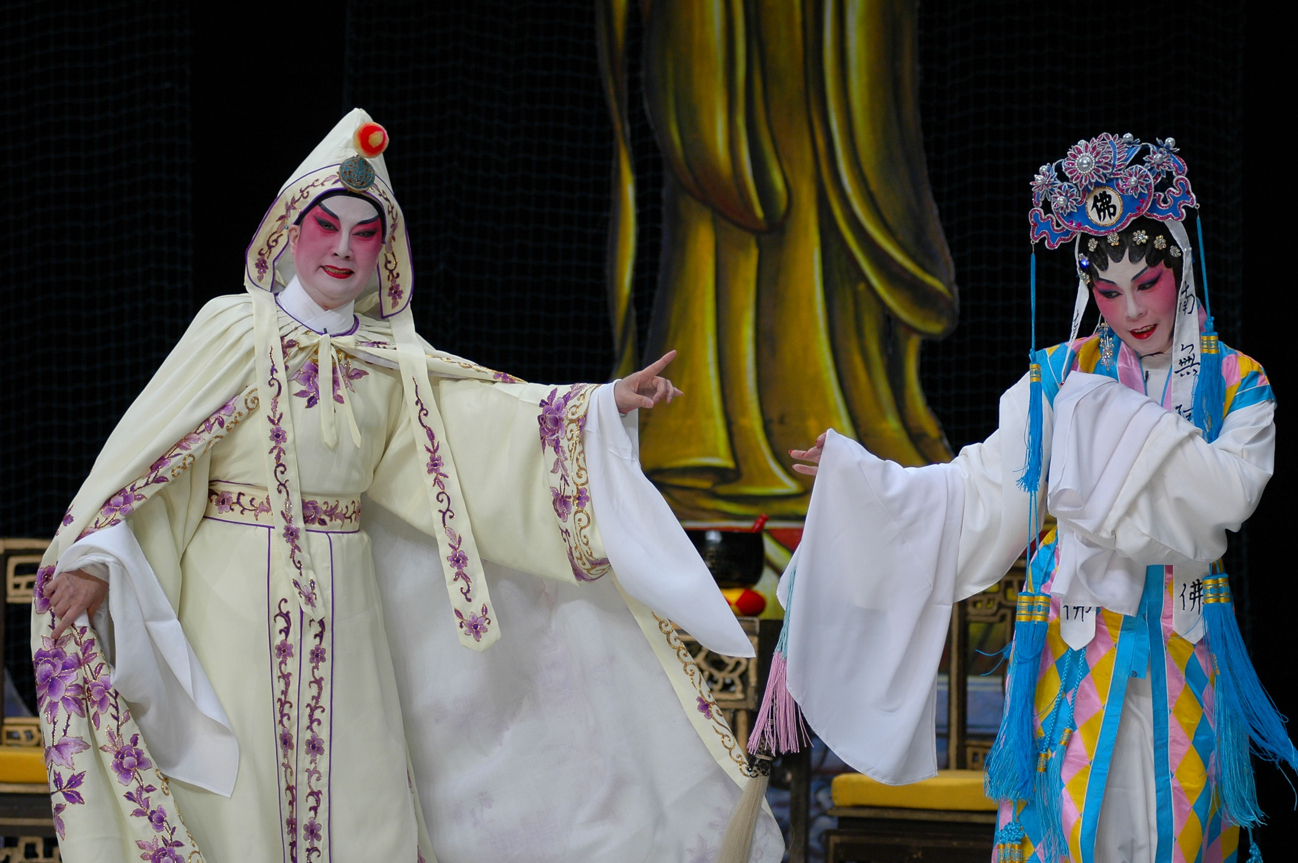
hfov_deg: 13.1
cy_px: 432
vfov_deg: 8.7
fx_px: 5674
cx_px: 649
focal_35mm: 158
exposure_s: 1/500
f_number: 2.8
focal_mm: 105
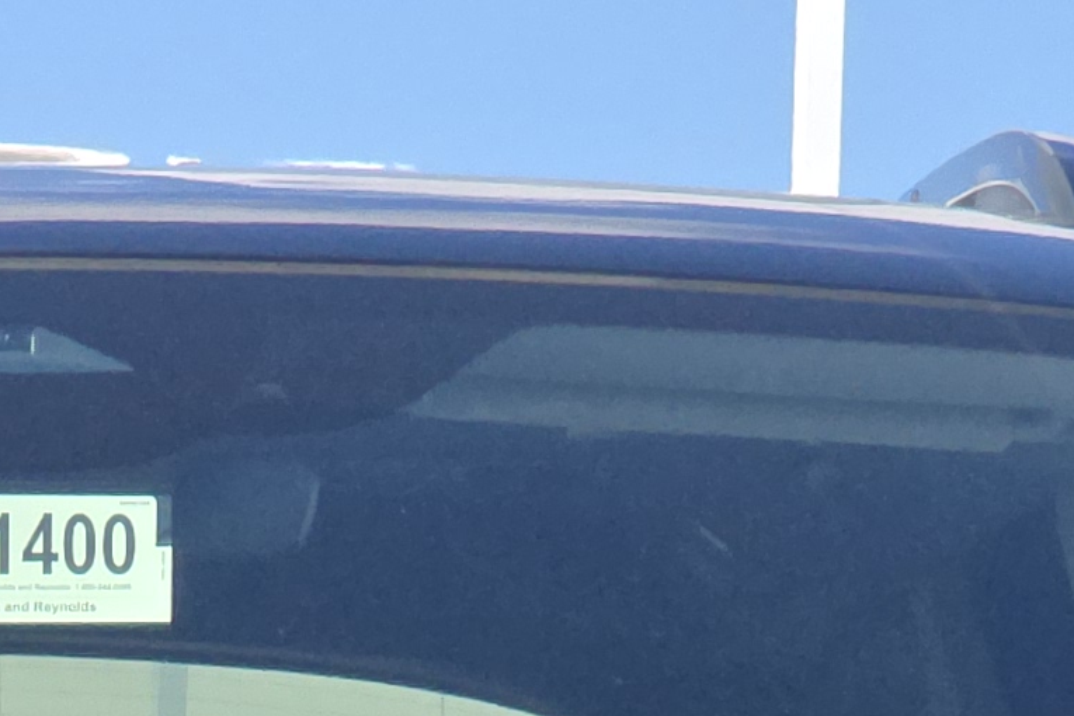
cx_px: 18
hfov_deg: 5.5
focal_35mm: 375
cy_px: 2072
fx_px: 11187
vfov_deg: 3.6
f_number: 2.4
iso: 50
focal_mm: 7.9
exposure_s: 1/1824
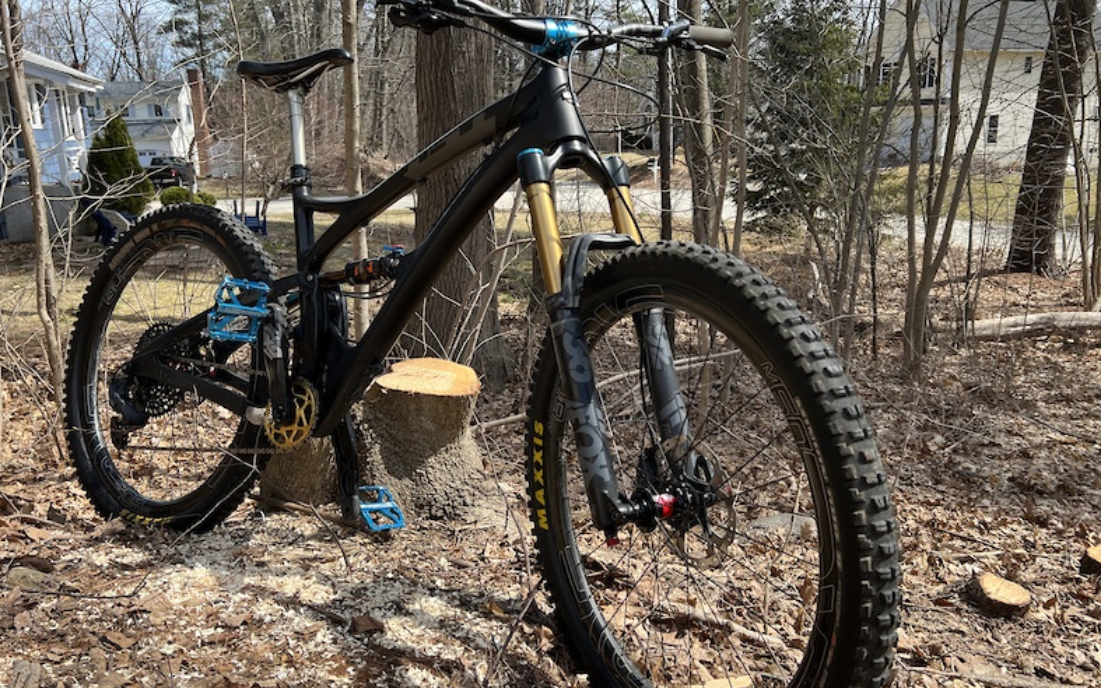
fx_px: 840
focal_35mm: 28
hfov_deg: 66.5
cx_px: 554
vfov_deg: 44.5
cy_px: 329
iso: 50
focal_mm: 5.7
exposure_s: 1/1171
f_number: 1.5
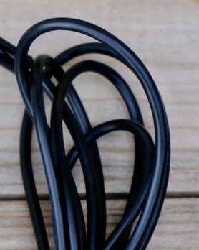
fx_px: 2004
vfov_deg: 7.0
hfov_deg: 5.5
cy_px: 317
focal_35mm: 272
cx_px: -258
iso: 1000
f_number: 5.6
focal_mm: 42
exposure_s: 1/125
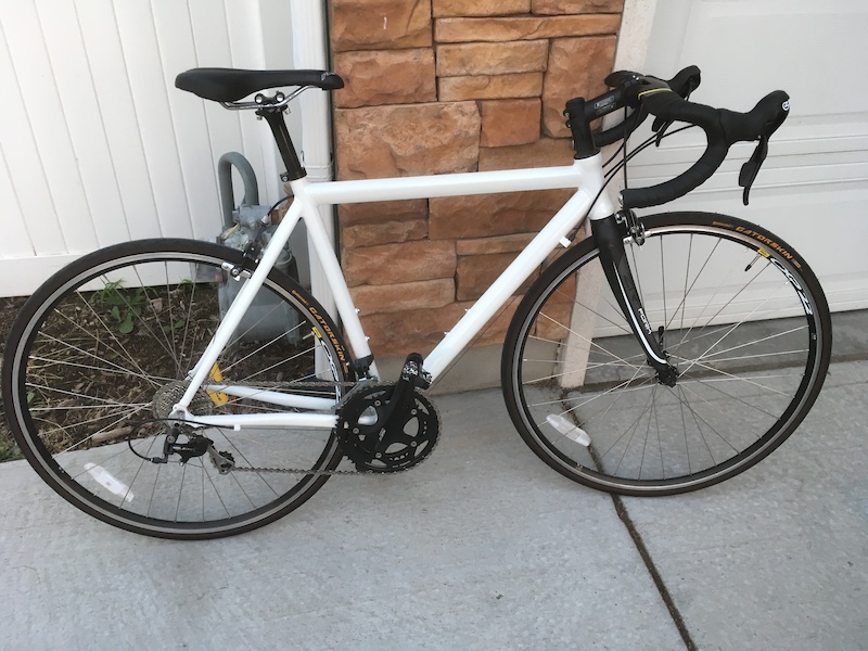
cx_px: 434
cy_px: 326
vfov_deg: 48.2
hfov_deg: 61.7
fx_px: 727
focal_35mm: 29
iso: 50
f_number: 2.2
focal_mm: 4.15
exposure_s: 1/30
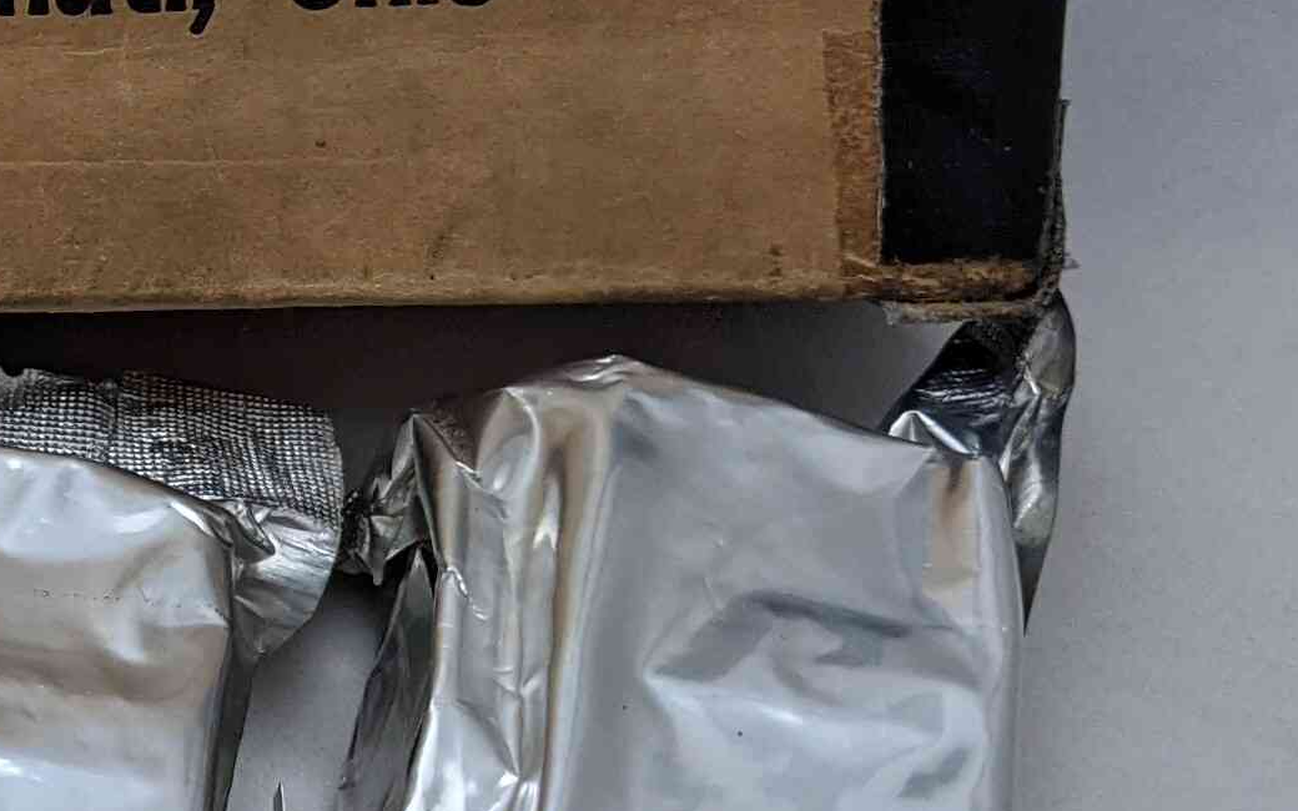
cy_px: 218
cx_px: -695
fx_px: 3927
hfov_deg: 16.9
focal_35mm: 111
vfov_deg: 11.8
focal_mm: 4.38
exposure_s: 1/207
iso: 49
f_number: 1.73
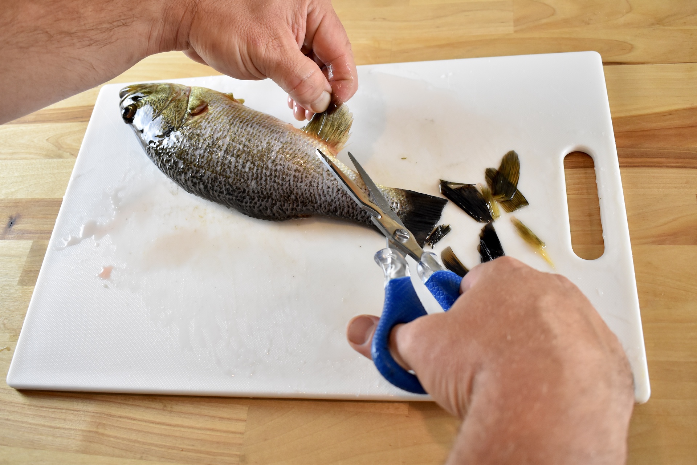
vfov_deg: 36.9
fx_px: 697
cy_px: 232
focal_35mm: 36
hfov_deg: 53.1
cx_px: 348
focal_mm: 24
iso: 1600
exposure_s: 1/125
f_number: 4
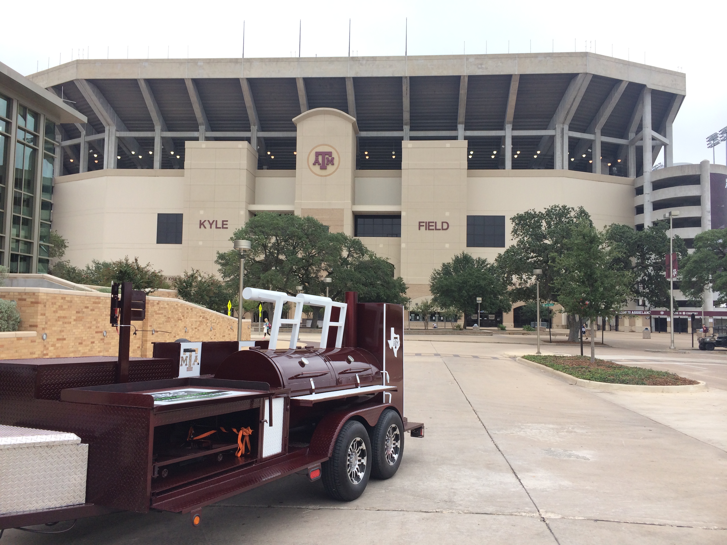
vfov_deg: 46.8
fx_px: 630
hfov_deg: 60.0
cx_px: 364
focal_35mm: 30
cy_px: 272
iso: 32
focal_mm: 4.12
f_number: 2.2
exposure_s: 1/1244
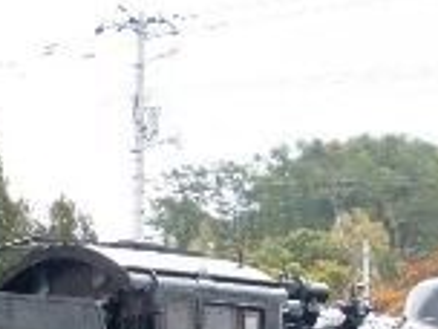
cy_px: 453
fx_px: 1417
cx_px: 95
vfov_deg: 12.7
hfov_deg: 17.4
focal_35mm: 112
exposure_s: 1/250
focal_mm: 6.7
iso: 400
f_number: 3.5
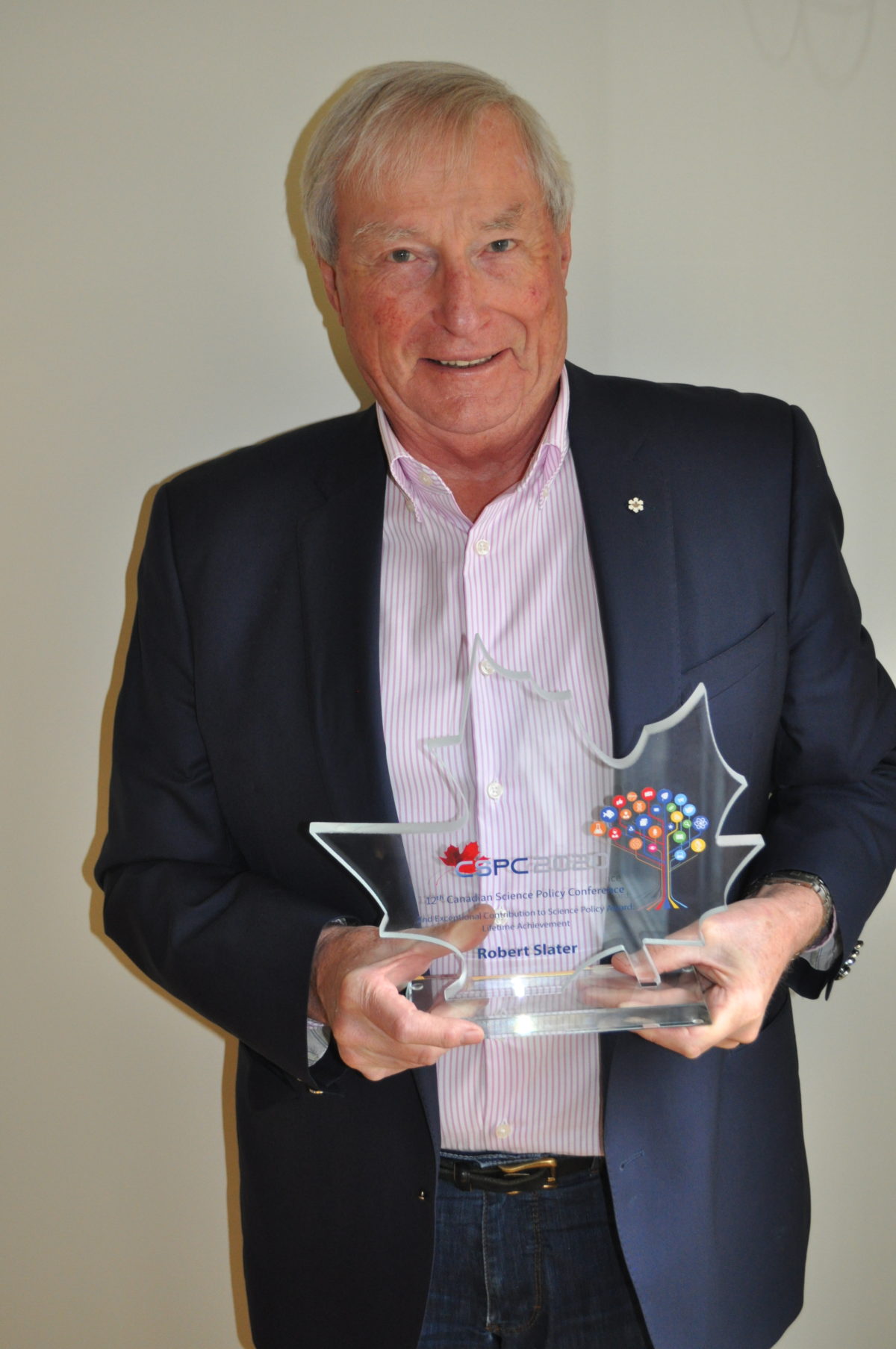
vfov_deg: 41.2
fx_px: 1797
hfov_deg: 28.0
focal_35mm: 48
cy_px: 674
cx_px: 448
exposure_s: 1/60
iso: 800
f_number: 4.8
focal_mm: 32
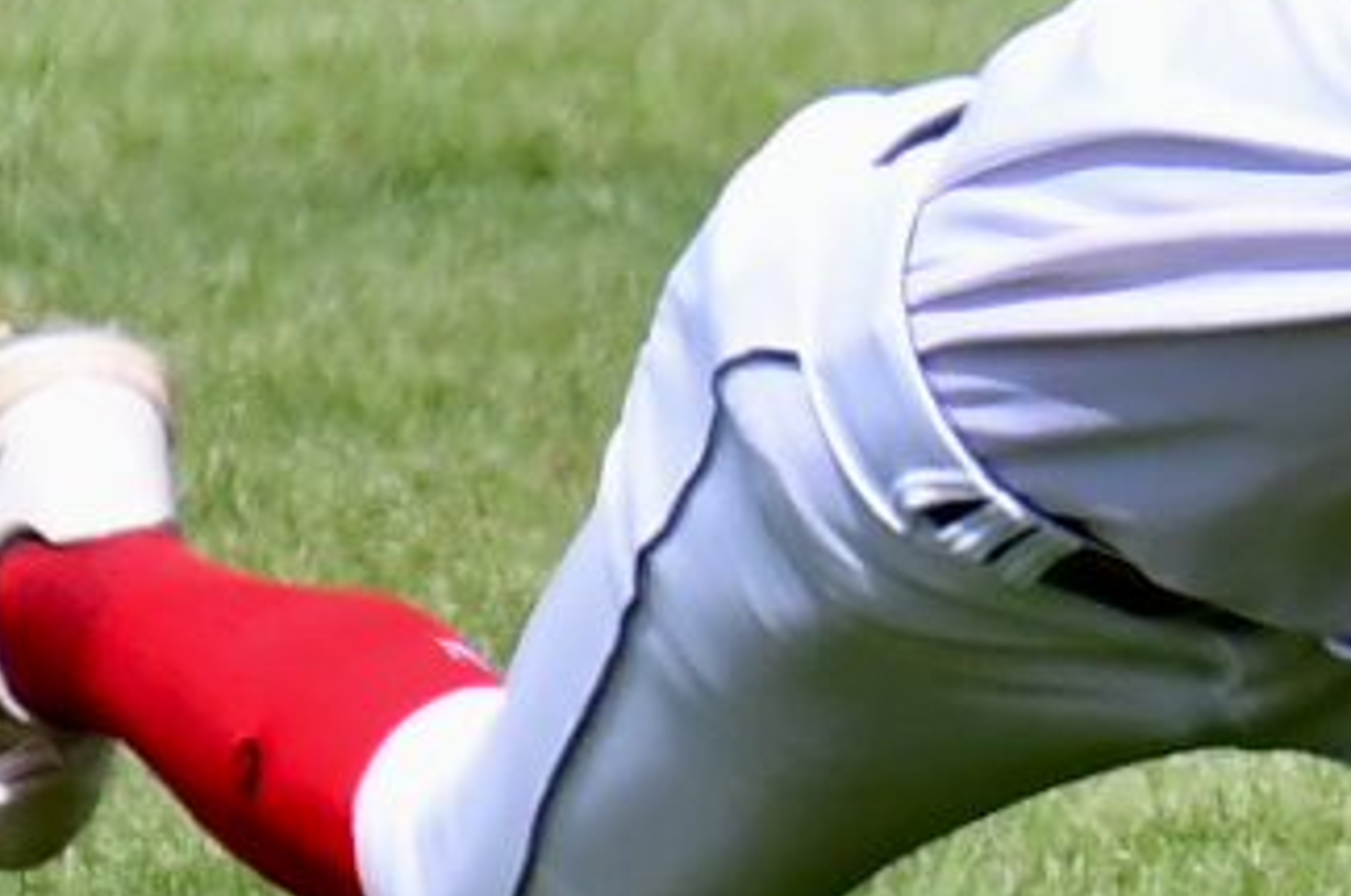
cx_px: 2231
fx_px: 116611
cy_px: 21
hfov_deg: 0.7
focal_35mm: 3112
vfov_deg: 0.4
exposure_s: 1/4000
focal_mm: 420
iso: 640
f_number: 5.6
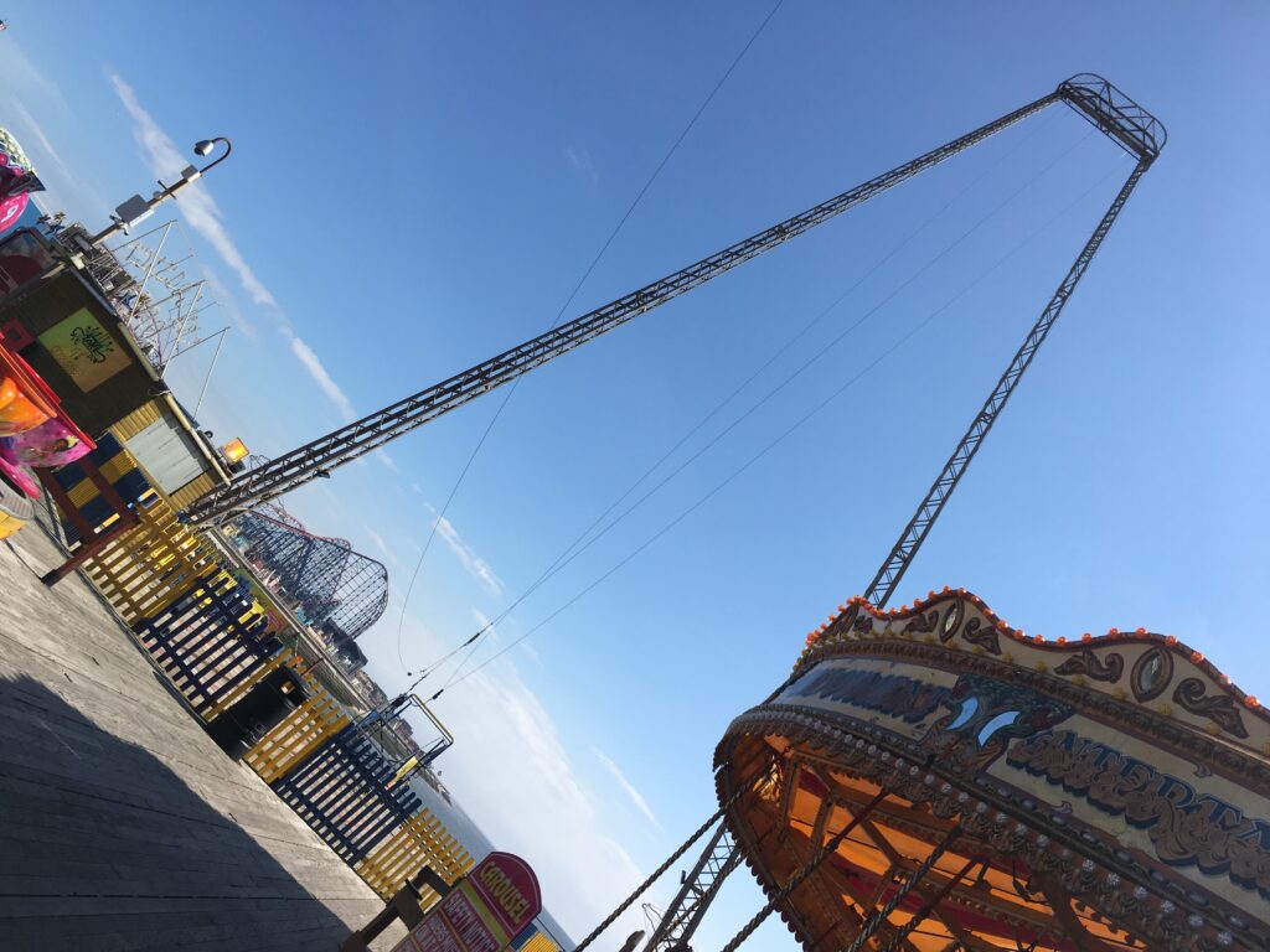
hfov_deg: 61.7
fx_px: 1064
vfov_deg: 48.2
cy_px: 476
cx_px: 635
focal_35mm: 29
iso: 25
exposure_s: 1/2331
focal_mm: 4.15
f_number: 2.2
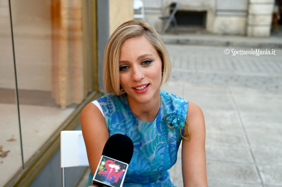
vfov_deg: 29.2
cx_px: 141
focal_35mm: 46
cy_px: 94
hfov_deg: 42.8
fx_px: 360
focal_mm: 46
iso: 1100
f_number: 4
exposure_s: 1/320
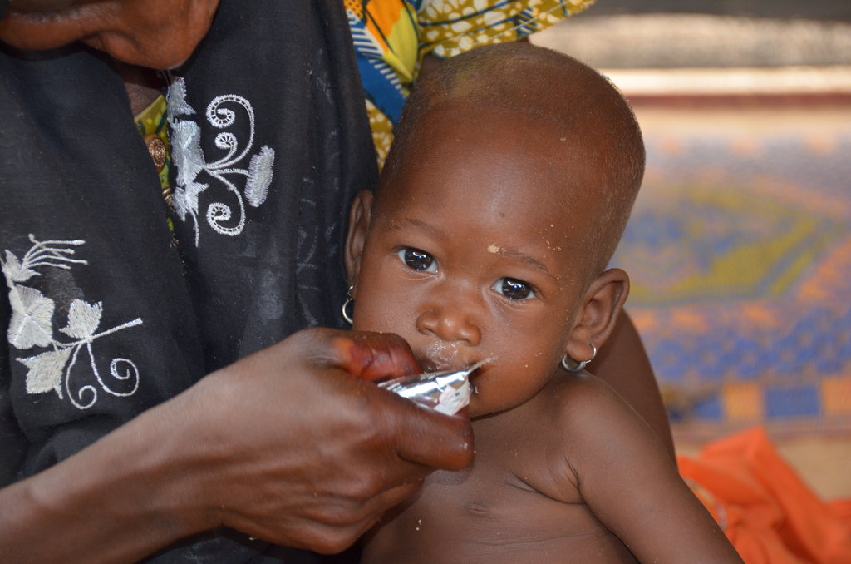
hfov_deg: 18.2
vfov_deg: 12.1
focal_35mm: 112
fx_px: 2654
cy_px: 282
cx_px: 426
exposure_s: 1/60
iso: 800
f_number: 5
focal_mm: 75
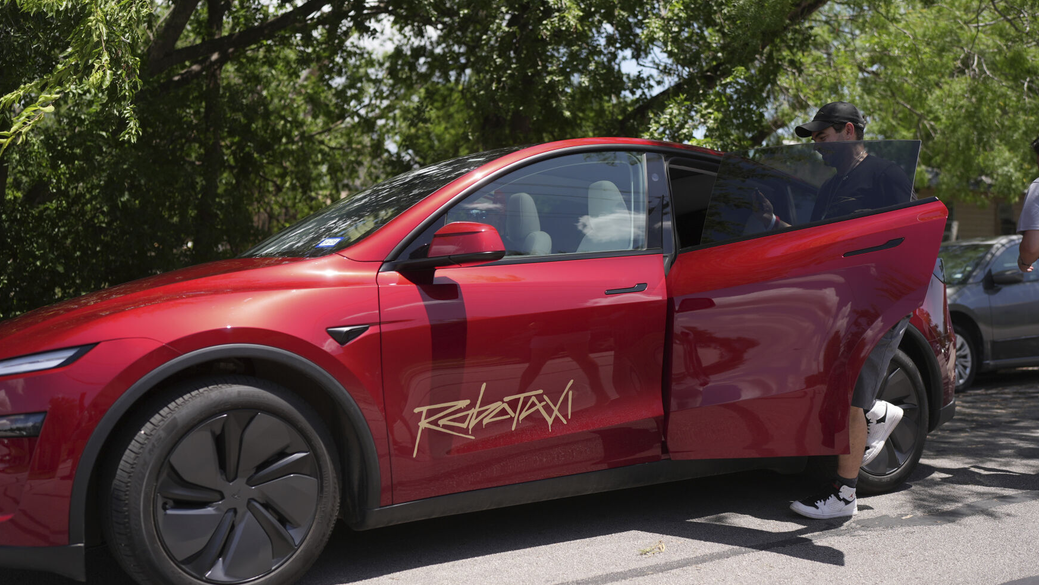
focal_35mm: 37
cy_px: 293
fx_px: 1019
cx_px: 520
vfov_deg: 32.0
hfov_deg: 54.0
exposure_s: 1/6400
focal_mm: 35
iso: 250
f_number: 2
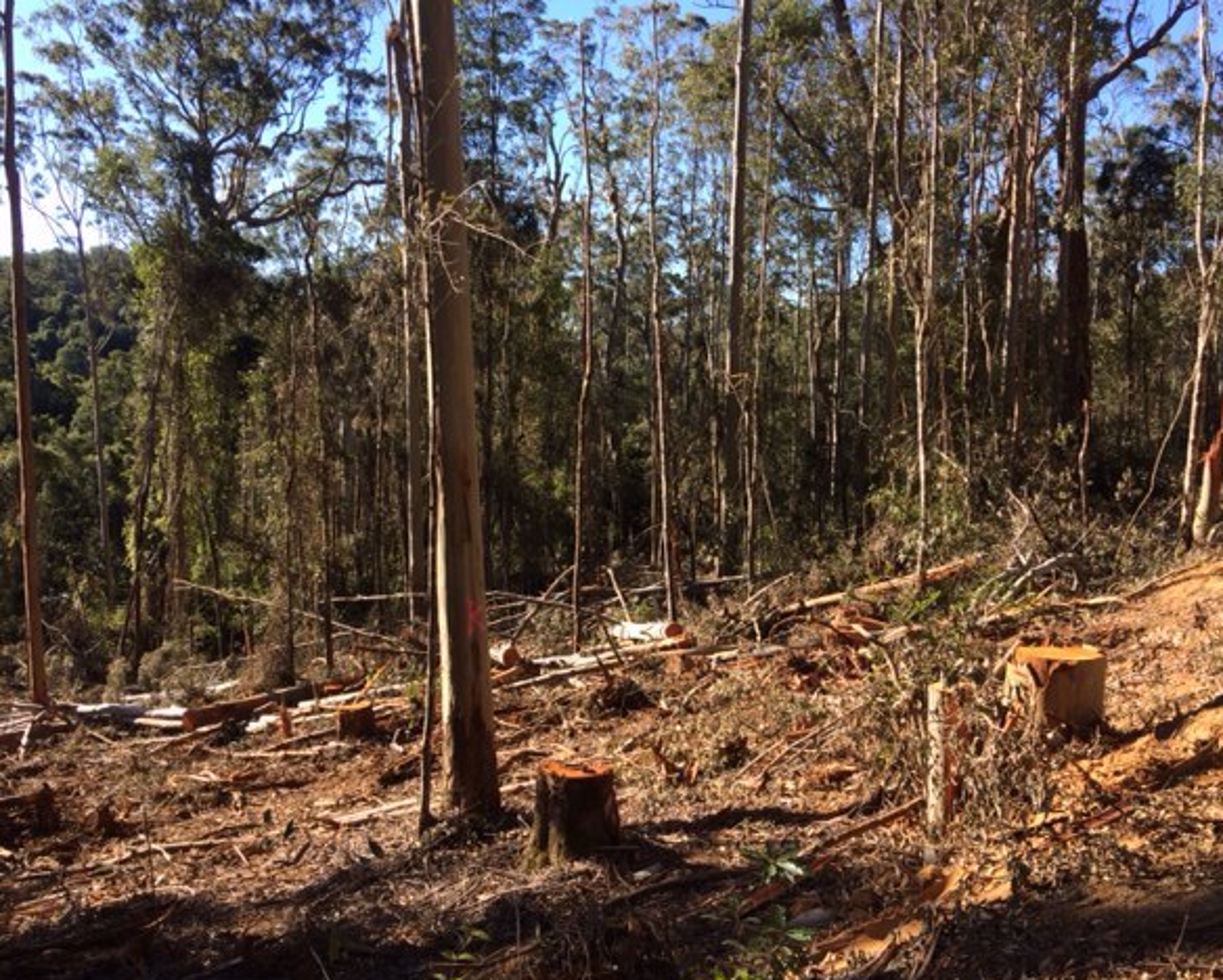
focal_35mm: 31
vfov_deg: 47.2
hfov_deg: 57.1
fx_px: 1123
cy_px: 486
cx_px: 637
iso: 32
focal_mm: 4.15
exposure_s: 1/695
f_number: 2.2
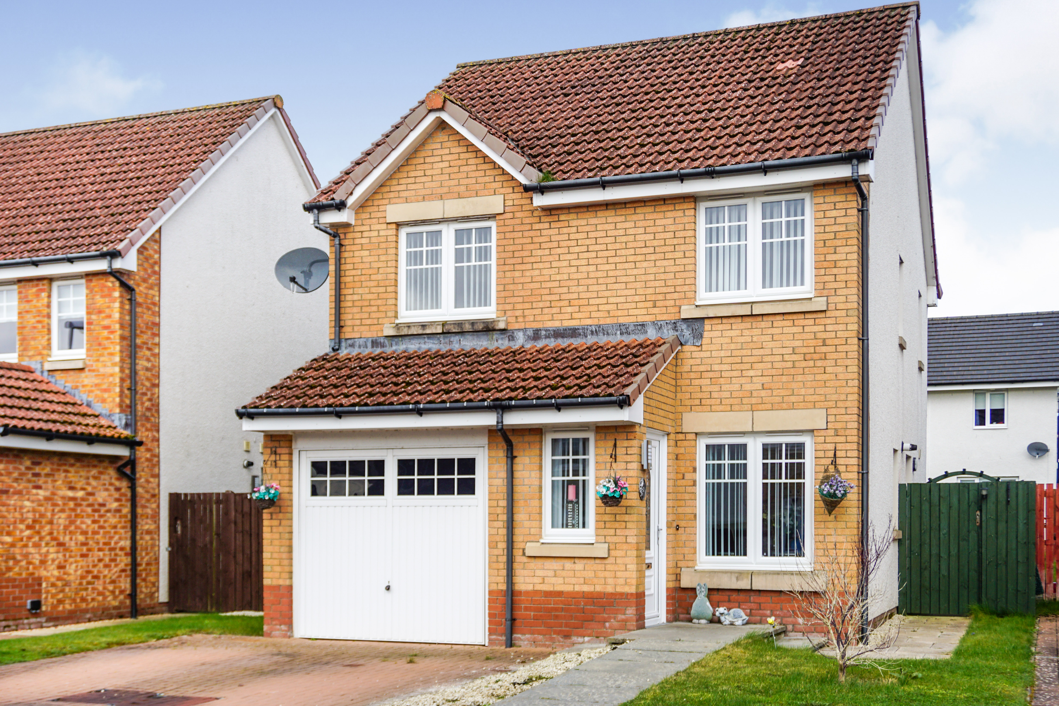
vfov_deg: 31.9
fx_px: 1235
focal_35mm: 42
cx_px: 530
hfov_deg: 46.4
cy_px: 353
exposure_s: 1/400
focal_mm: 28
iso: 100
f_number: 5.6
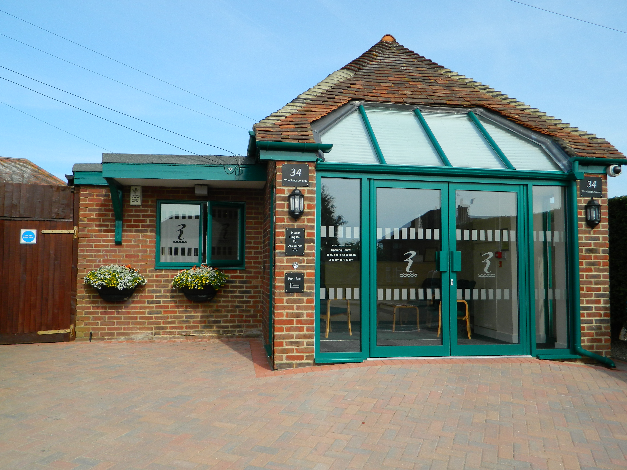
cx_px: 314
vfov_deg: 49.7
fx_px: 507
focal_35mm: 28
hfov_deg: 63.4
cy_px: 235
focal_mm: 5.1
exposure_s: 1/800
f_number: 3.2
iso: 80
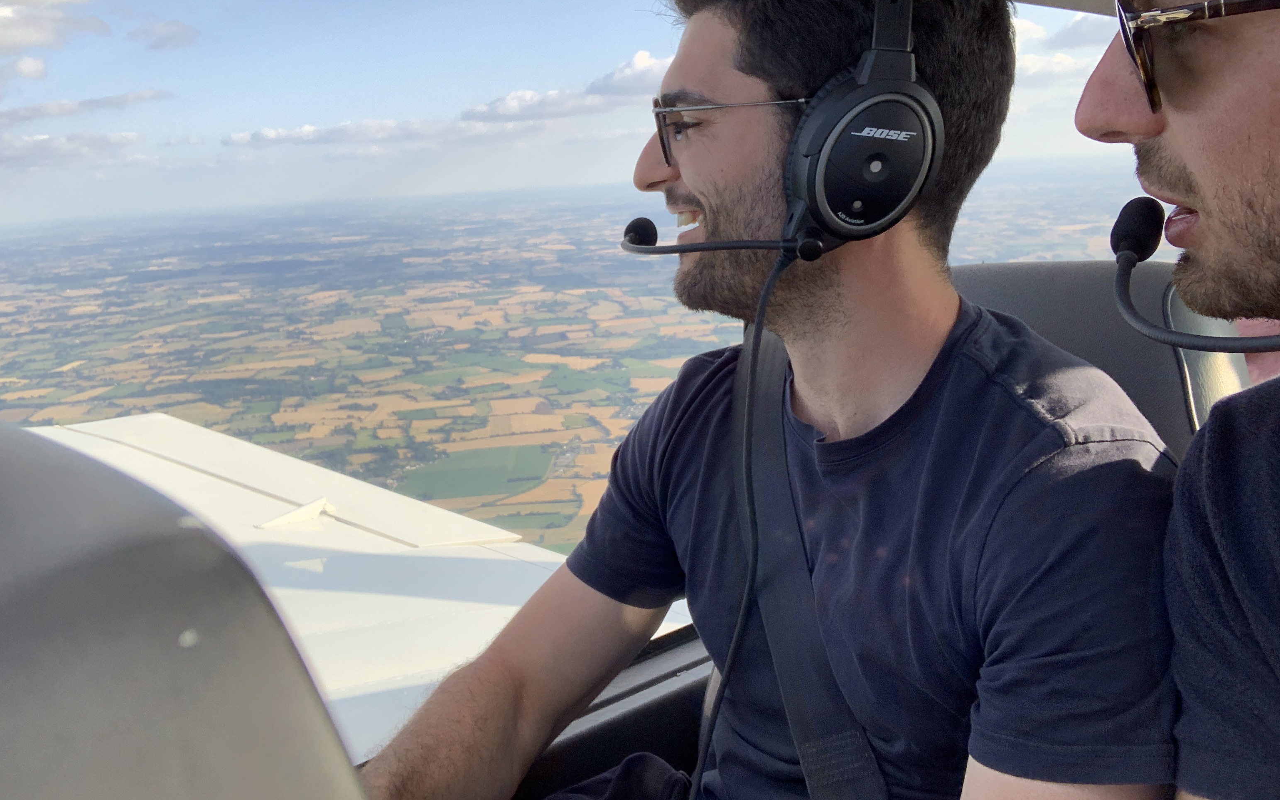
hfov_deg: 56.7
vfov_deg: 37.2
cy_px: 344
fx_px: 1186
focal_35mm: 34
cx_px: 641
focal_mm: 2.87
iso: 16
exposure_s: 1/291
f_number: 2.2
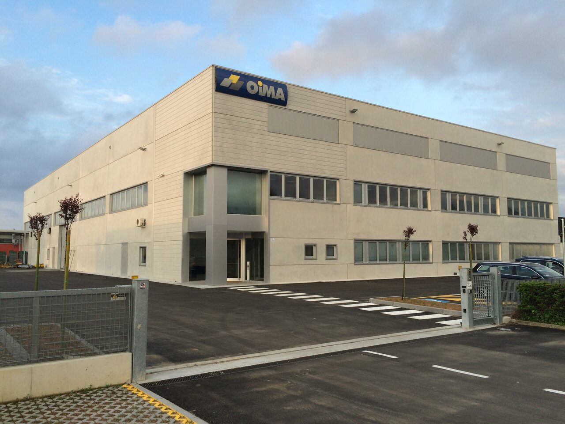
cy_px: 212
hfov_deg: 61.7
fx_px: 473
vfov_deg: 48.2
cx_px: 282
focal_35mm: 29
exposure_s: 1/342
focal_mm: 4.15
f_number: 2.2
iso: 32
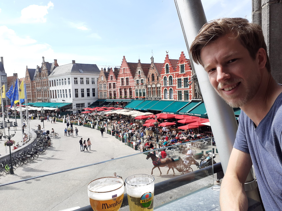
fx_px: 220
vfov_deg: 51.4
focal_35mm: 27
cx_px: 141
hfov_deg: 65.3
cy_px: 106
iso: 40
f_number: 1.9
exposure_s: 1/962
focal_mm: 3.6
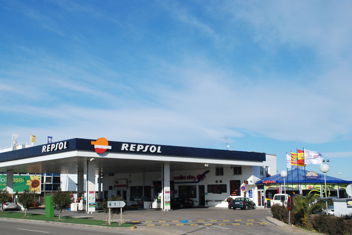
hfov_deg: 40.2
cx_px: 156
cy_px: 137
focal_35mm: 49
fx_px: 480
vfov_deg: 27.6
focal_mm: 28
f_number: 10
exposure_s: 1/400
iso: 250
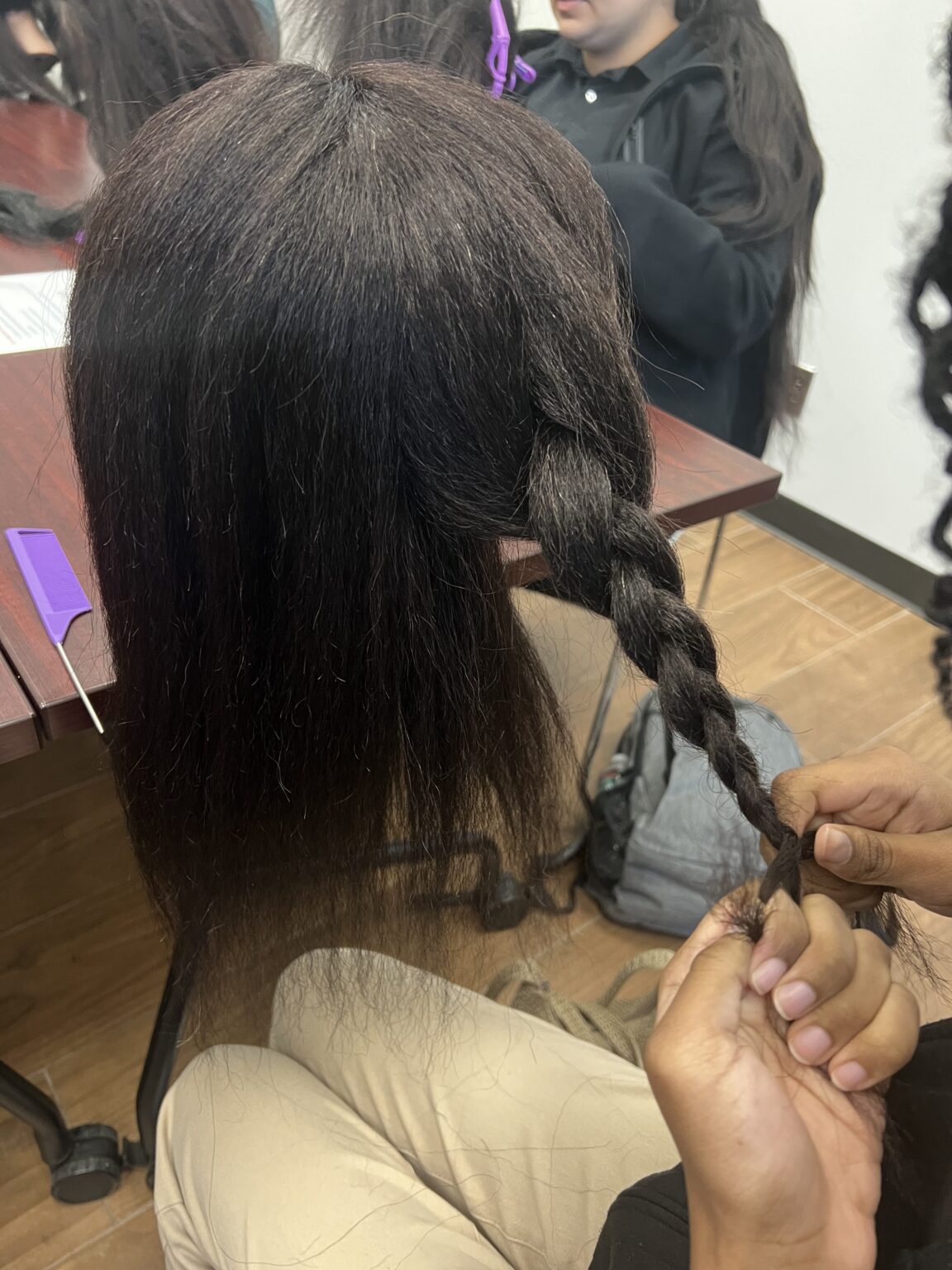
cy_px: 635
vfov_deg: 67.3
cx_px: 476
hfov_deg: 53.1
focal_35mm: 26
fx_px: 953
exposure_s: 1/60
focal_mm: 5.7
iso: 320
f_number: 1.5
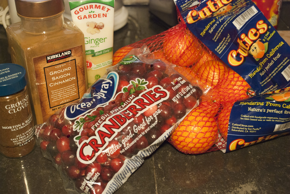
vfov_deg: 26.6
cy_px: 97
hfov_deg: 38.8
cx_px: 145
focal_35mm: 51
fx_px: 411
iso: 200
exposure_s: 1/60
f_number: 5
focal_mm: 34
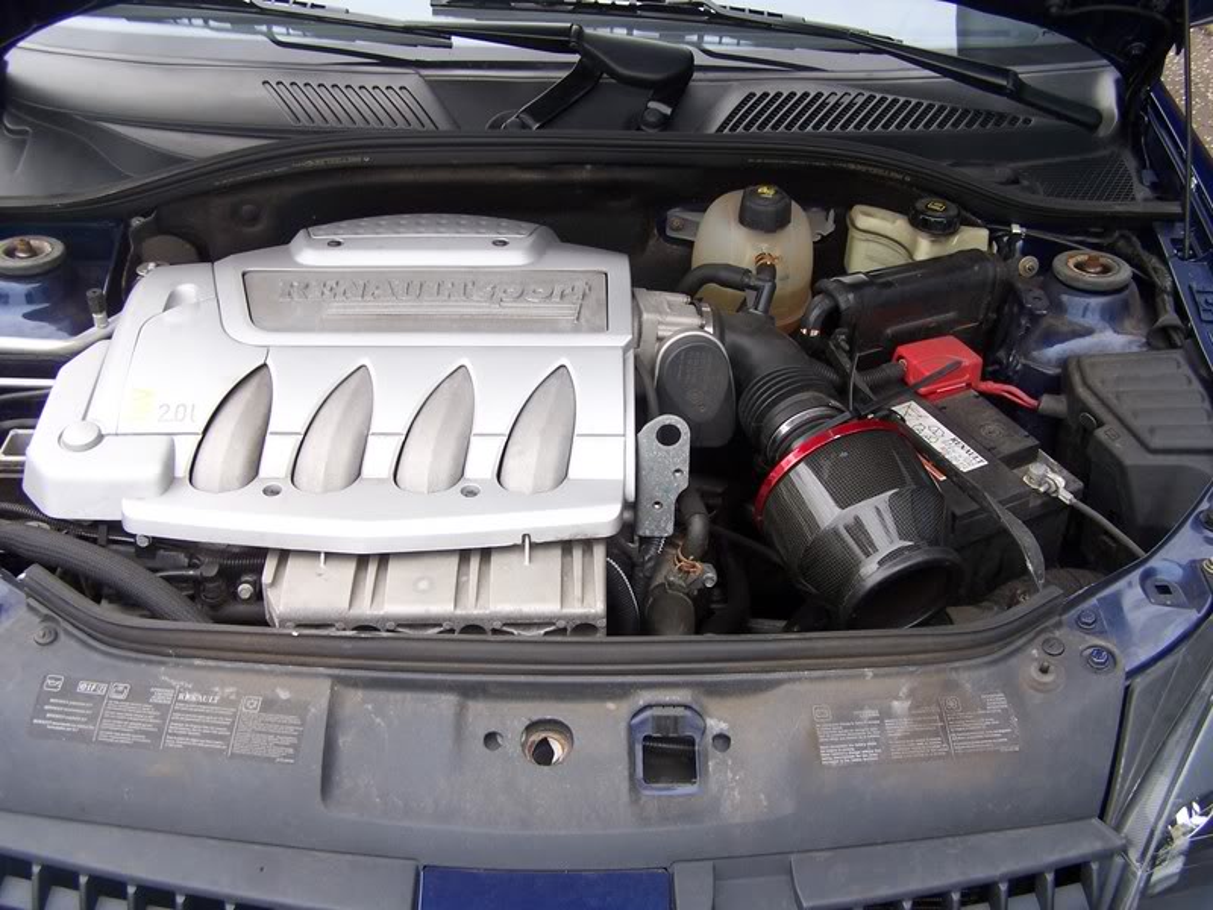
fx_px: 1332
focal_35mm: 38
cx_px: 606
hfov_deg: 49.0
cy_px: 455
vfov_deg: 37.7
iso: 80
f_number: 2.8
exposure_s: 1/45
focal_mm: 6.3
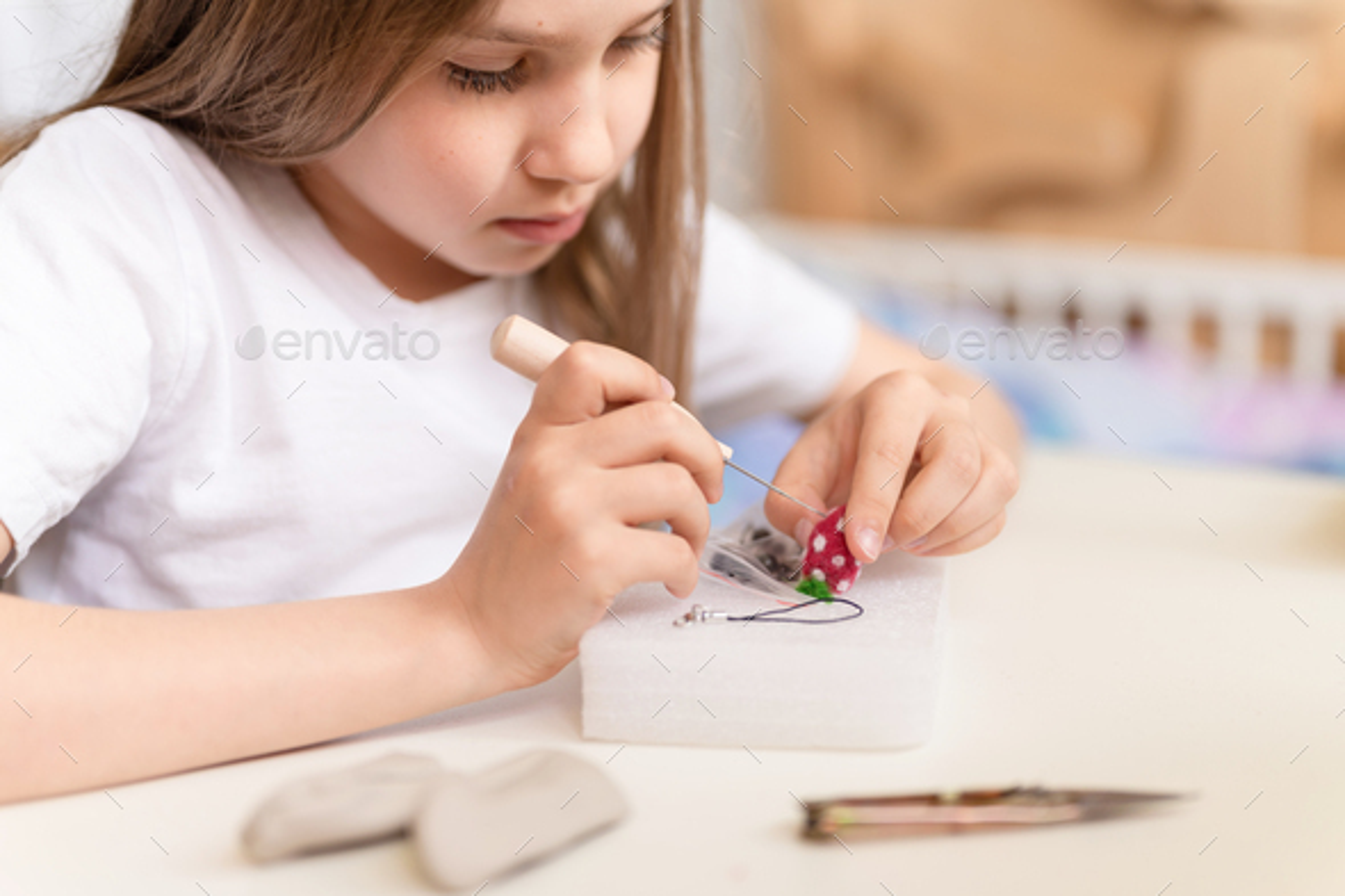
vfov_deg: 27.0
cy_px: 448
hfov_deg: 39.6
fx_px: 1867
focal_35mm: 50
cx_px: 672
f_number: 1.8
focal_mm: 50
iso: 100
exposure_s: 1/160
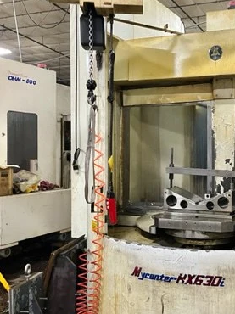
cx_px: 203
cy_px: 151
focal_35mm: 45
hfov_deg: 31.0
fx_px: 408
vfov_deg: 42.1
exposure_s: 1/60
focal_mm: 5.1
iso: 320
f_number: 1.6
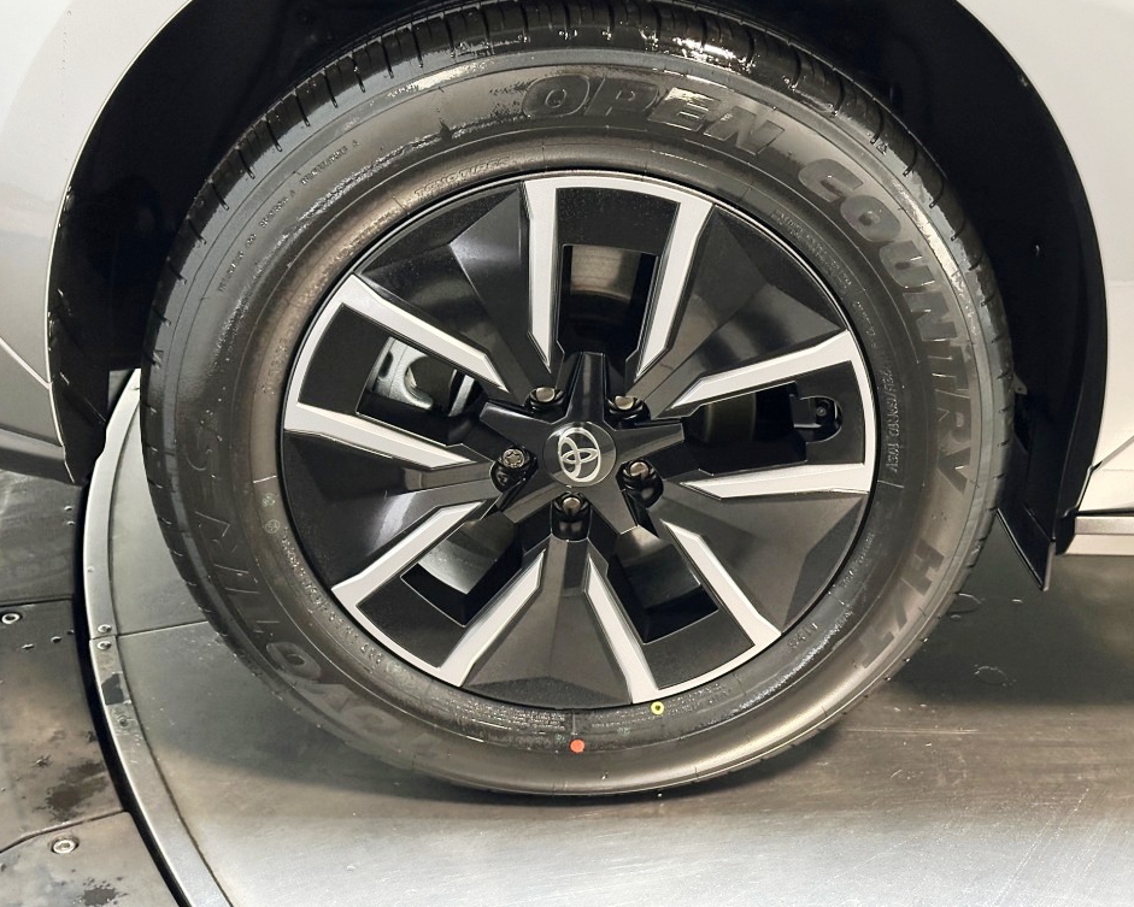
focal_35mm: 51
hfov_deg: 36.7
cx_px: 565
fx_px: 1712
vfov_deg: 29.7
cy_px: 450
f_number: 1.78
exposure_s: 1/24
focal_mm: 6.86
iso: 640
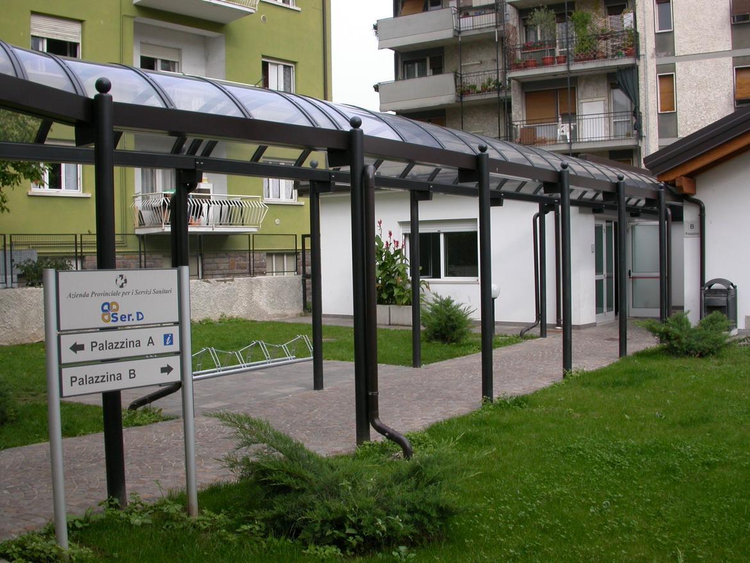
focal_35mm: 38
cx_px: 375
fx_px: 823
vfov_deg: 37.7
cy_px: 282
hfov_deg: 49.0
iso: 100
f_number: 5.3
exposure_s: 1/189
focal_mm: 7.85
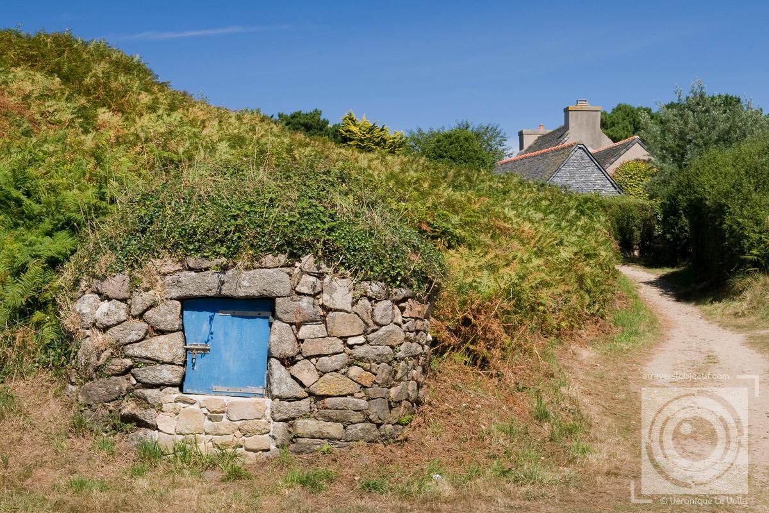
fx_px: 1217
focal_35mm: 57
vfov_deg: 23.8
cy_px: 256
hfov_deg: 35.1
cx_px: 384
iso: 200
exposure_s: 1/50
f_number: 11
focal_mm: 38
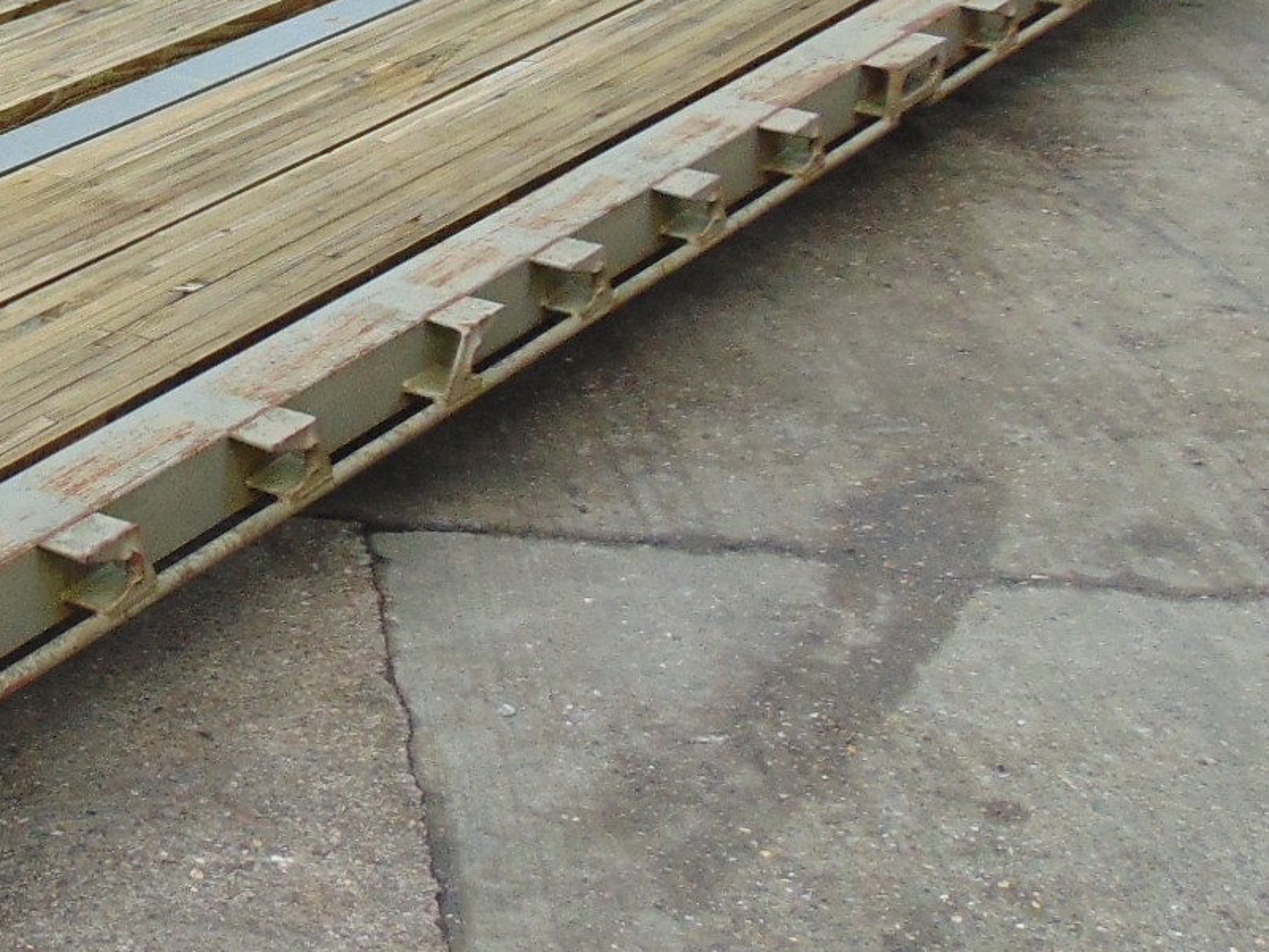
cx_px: -409
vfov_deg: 18.0
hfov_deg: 21.6
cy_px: 151
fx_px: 2969
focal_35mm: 81
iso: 80
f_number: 3
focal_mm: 4.5
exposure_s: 1/250
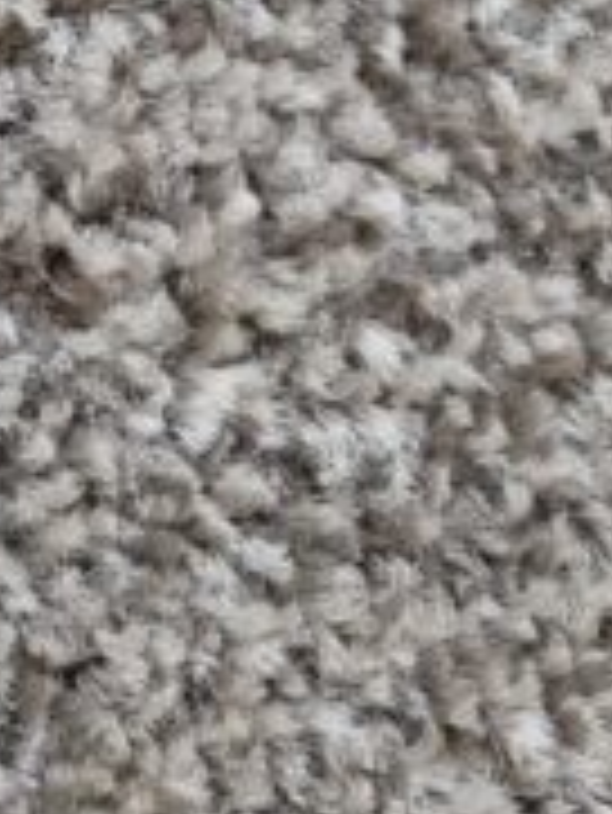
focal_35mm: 147
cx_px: -504
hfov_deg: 9.6
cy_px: -940
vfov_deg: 11.7
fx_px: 3461
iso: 250
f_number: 1.8
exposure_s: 1/100
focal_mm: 5.4
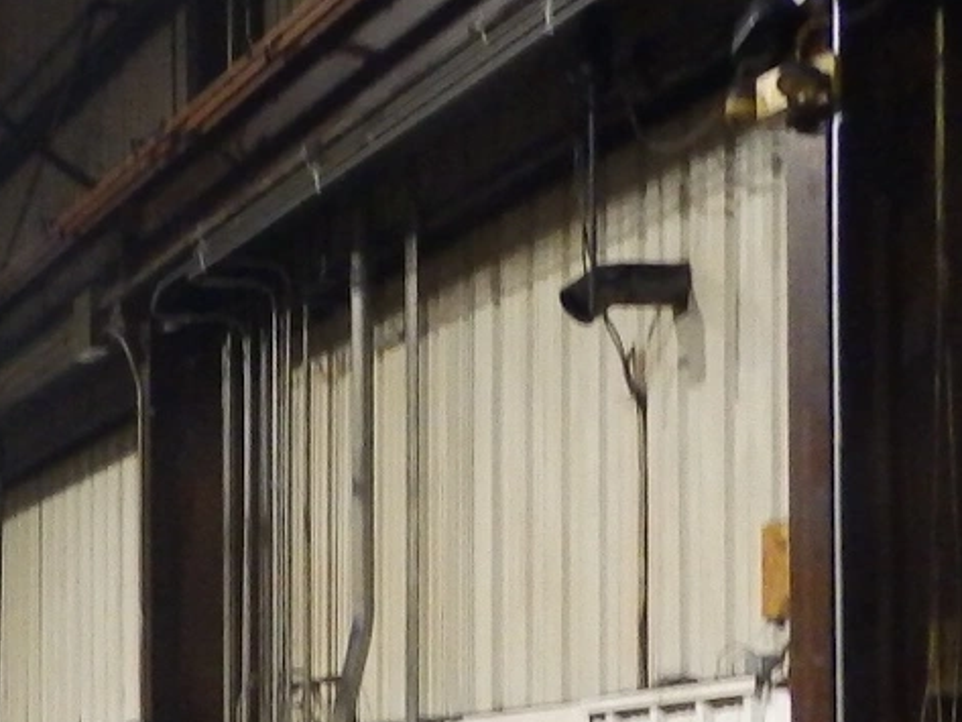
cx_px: -486
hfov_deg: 18.6
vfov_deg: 15.5
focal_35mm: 93
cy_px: 781
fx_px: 2585
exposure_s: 1/30
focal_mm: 4
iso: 500
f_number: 3.4
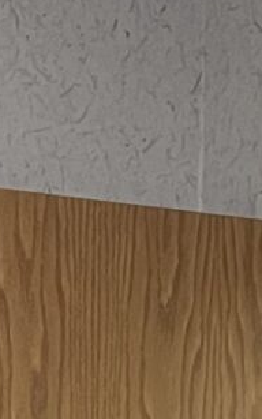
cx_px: -40
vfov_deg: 8.4
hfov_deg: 5.9
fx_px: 2524
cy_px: 1142
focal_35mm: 221
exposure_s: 1/60
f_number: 1.6
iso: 80
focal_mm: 5.1
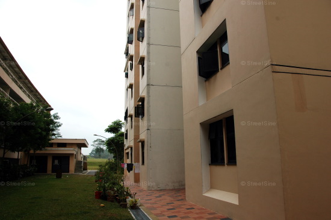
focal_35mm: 27
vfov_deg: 47.8
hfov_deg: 67.5
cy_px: 110
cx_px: 166
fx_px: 248
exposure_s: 1/400
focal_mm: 18
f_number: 6.3
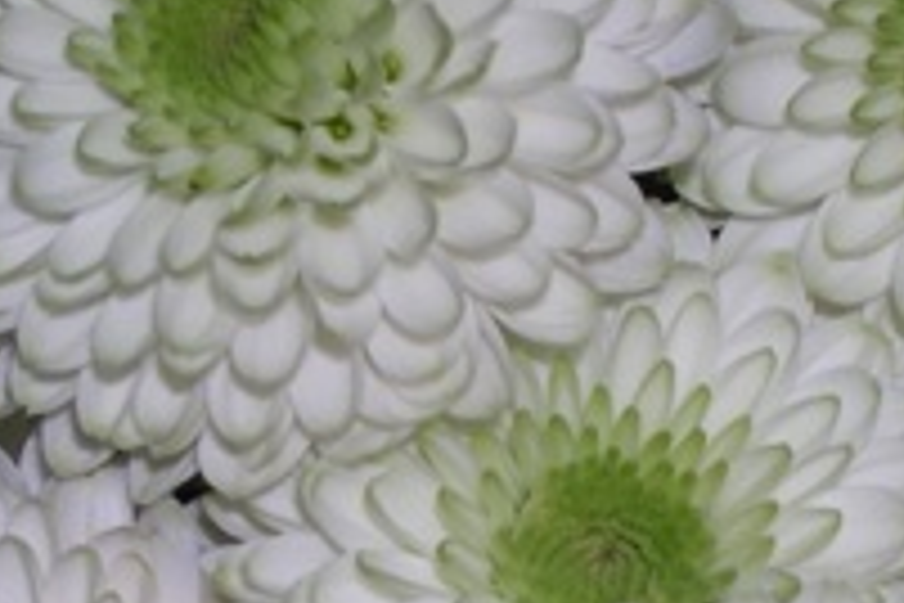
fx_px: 6403
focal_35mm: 255
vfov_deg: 5.4
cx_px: 517
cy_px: 837
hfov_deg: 8.1
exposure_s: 1/60
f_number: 10.8
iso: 100
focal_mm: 16.3
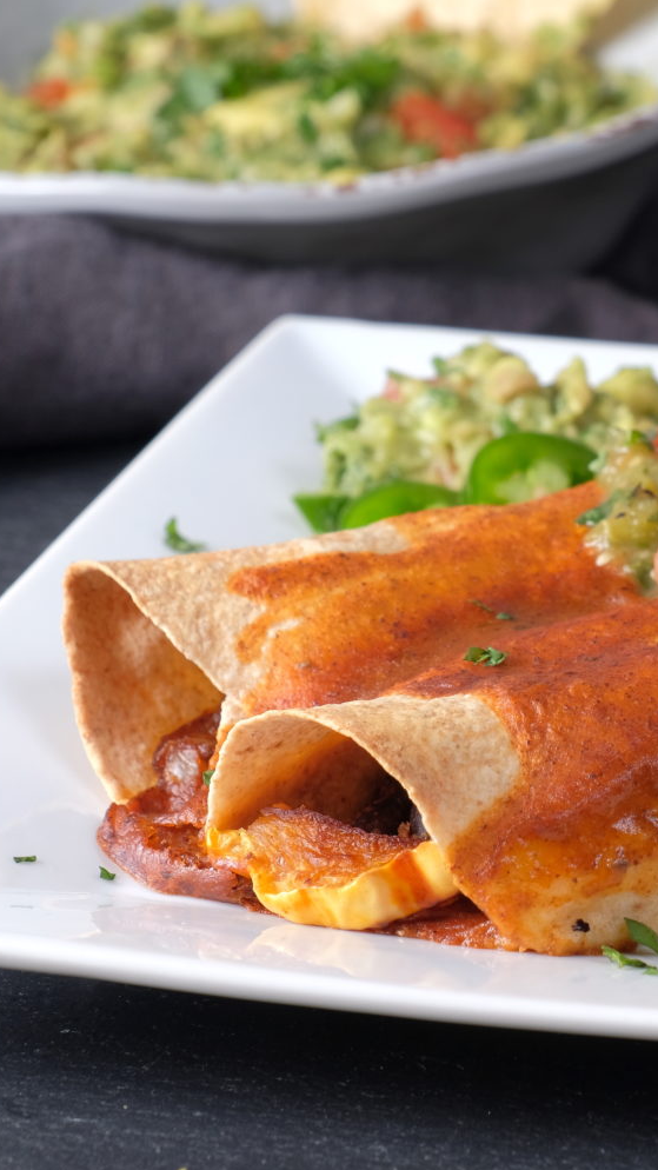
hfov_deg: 7.3
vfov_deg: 13.0
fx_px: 5150
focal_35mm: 166
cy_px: 586
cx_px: 791
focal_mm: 70.2
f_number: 9
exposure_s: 1/60
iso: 200
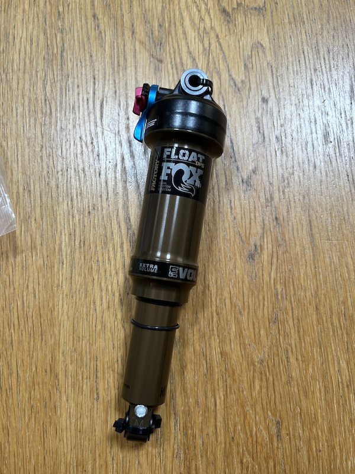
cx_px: 178
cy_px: 237
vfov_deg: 67.3
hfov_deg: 53.1
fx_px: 356
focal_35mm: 26
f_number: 1.5
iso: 64
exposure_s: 1/120
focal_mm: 5.7
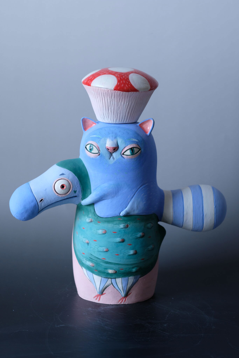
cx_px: 120
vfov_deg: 24.2
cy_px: 179
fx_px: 837
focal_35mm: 84
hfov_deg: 16.3
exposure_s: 1/125
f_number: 4
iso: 500
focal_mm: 56
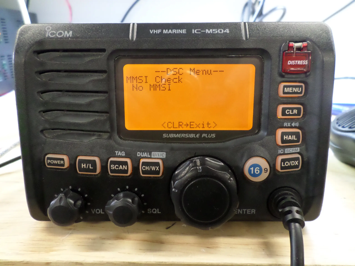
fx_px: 256
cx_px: 178
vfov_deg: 54.9
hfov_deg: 69.4
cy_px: 133
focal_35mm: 25
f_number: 2.5
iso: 320
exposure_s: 1/30
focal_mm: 4.5
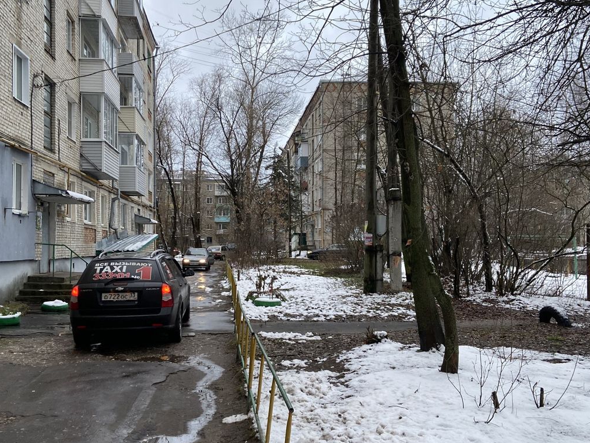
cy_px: 230
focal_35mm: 37
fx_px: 631
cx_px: 268
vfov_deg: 38.7
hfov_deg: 50.1
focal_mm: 4.25
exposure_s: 1/121
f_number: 1.8
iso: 80
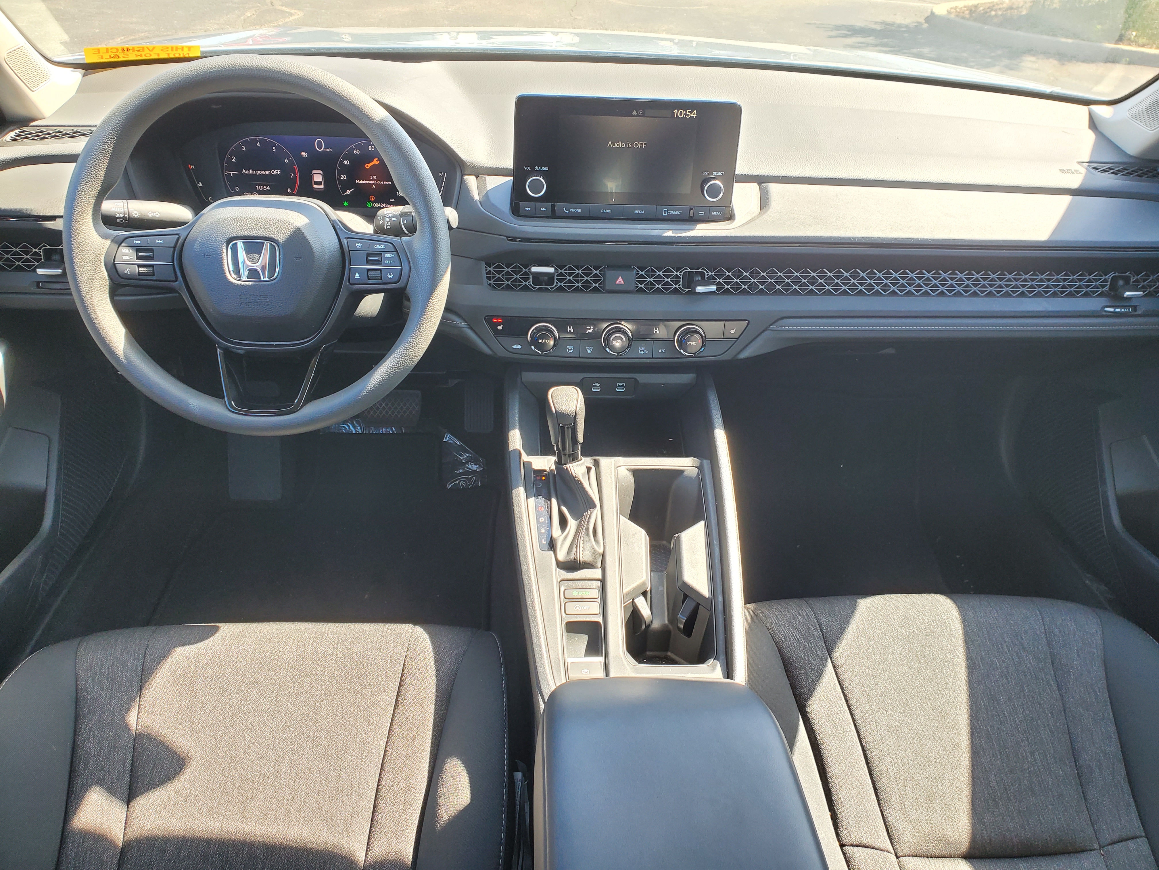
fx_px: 871
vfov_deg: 53.1
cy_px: 435
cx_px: 580
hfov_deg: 67.3
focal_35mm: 26
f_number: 2.4
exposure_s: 1/112
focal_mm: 4.3
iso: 125
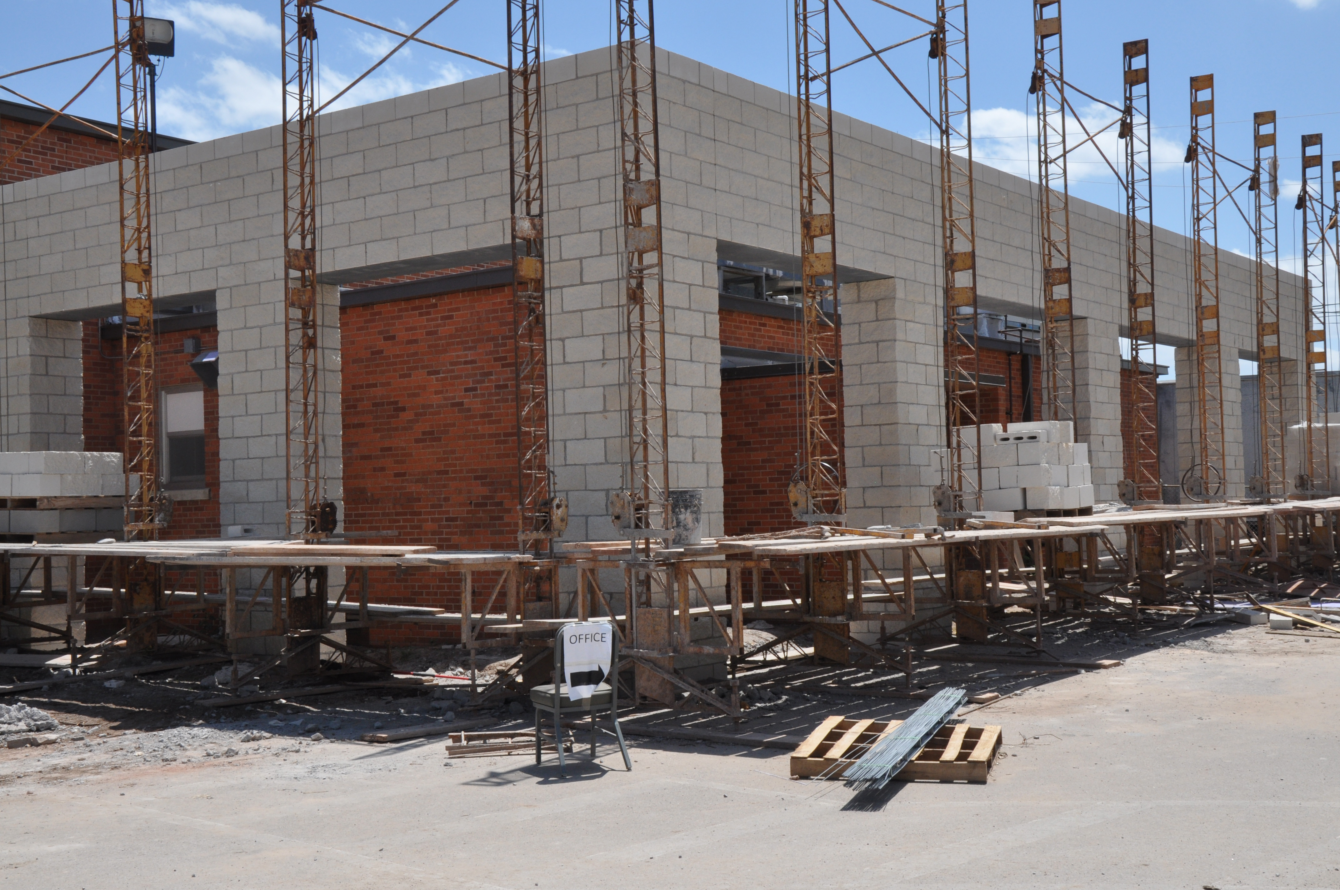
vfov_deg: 31.8
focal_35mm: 42
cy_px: 445
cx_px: 670
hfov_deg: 46.4
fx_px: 1561
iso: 400
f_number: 16
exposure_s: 1/250
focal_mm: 28
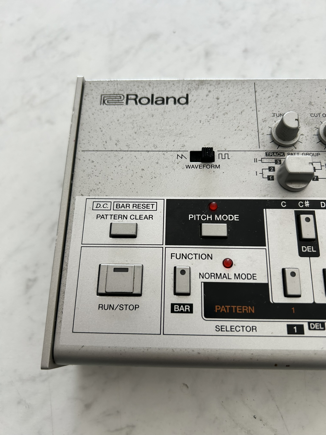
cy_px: 218
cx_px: 163
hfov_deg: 53.1
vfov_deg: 67.3
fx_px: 326
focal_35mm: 26
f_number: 1.5
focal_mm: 5.7
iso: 80
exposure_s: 1/121
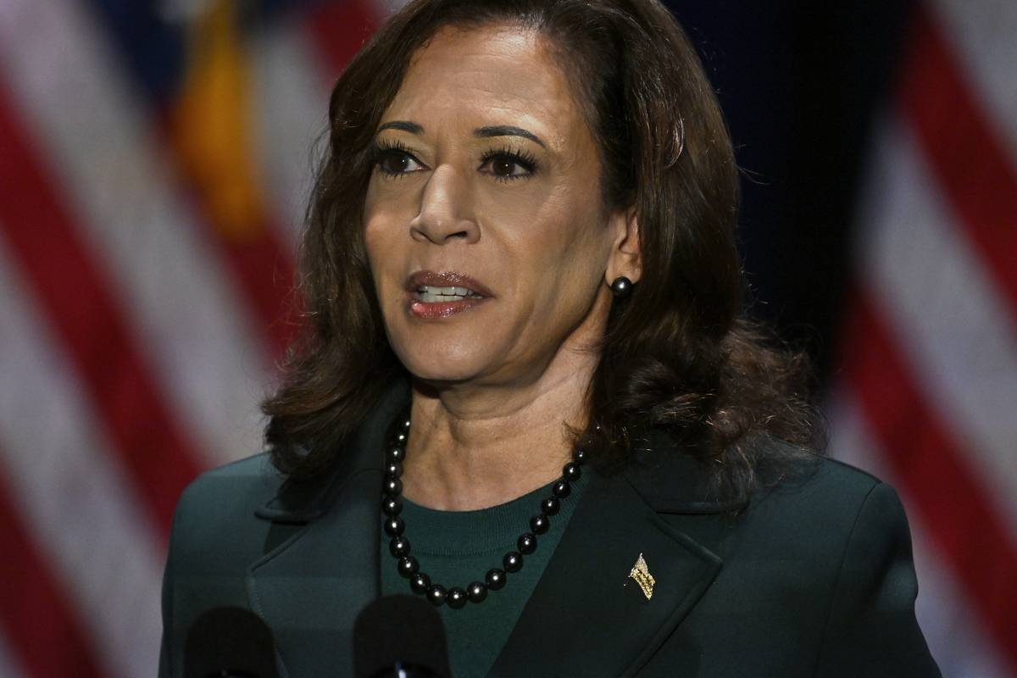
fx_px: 22598
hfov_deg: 2.6
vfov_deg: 1.7
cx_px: 508
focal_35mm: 800
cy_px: 339
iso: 3200
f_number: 6.3
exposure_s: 1/500
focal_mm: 800
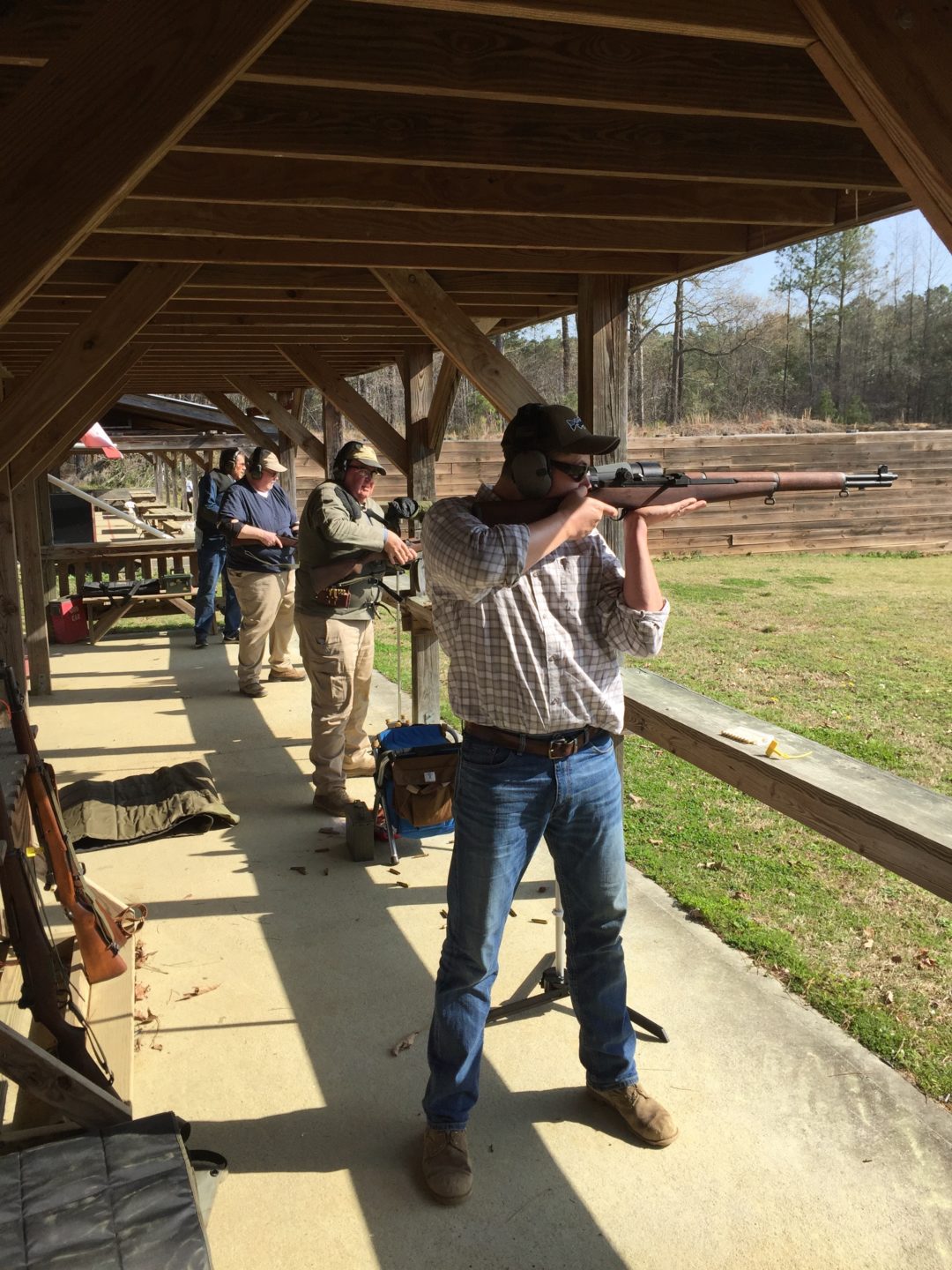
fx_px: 1063
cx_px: 476
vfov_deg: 61.7
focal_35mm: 29
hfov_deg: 48.2
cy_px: 635
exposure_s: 1/1364
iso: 32
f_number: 2.2
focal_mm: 4.15
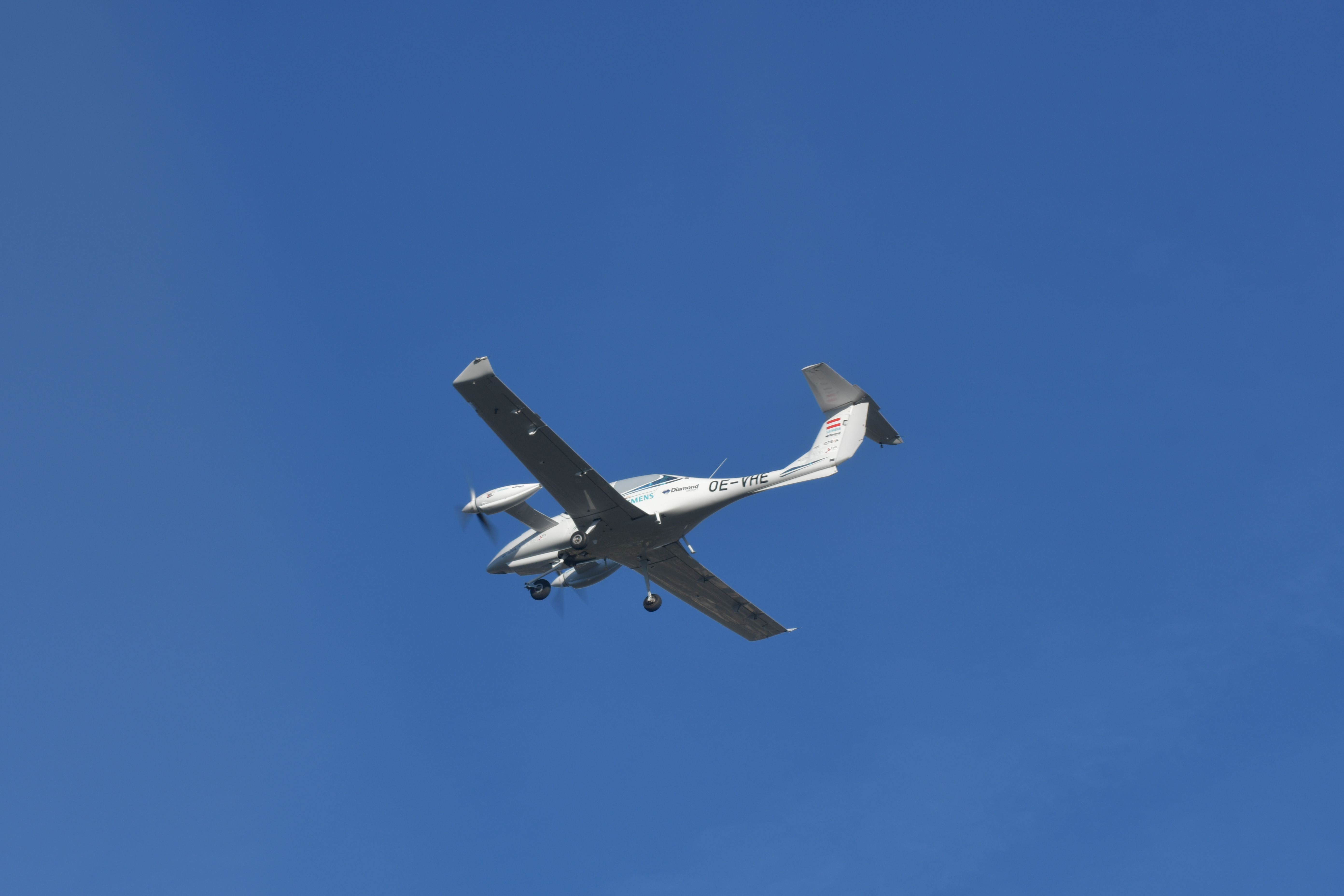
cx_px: 672
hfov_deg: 11.0
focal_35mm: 188
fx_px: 6999
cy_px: 448
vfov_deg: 7.3
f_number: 8
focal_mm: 125
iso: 100
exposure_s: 1/400
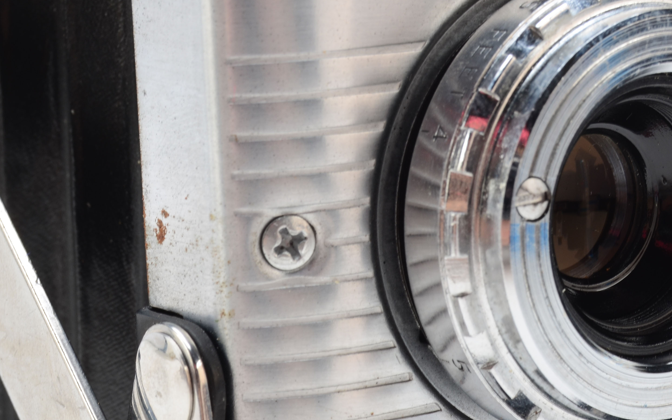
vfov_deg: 9.2
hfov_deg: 14.6
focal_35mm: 143
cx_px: 333
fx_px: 2616
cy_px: 296
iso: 100
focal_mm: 55
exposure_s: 1/160
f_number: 16
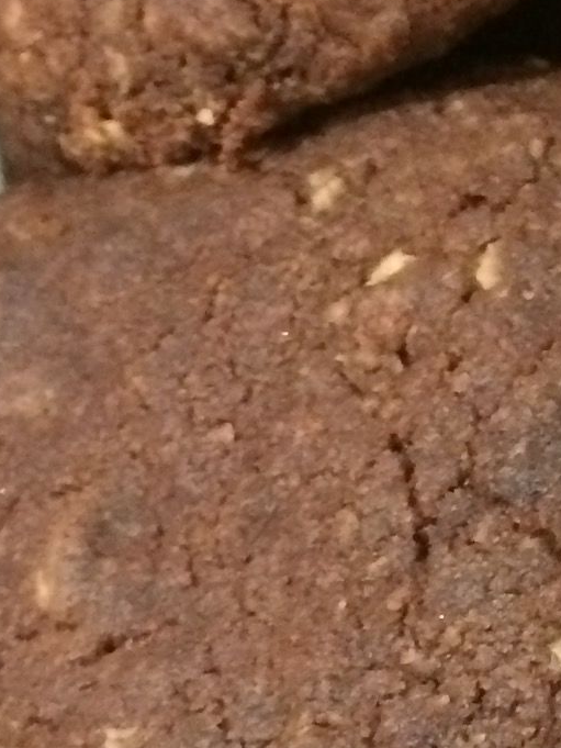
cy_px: 827
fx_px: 3003
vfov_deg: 13.9
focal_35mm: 139
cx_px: 969
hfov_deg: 10.1
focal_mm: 4.15
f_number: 2.2
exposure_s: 1/17
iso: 400
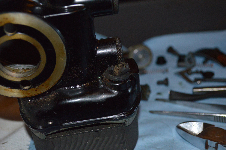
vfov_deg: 25.0
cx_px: 113
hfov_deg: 36.9
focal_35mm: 54
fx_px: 339
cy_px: 75
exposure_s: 1/60
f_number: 5
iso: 800
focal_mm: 36
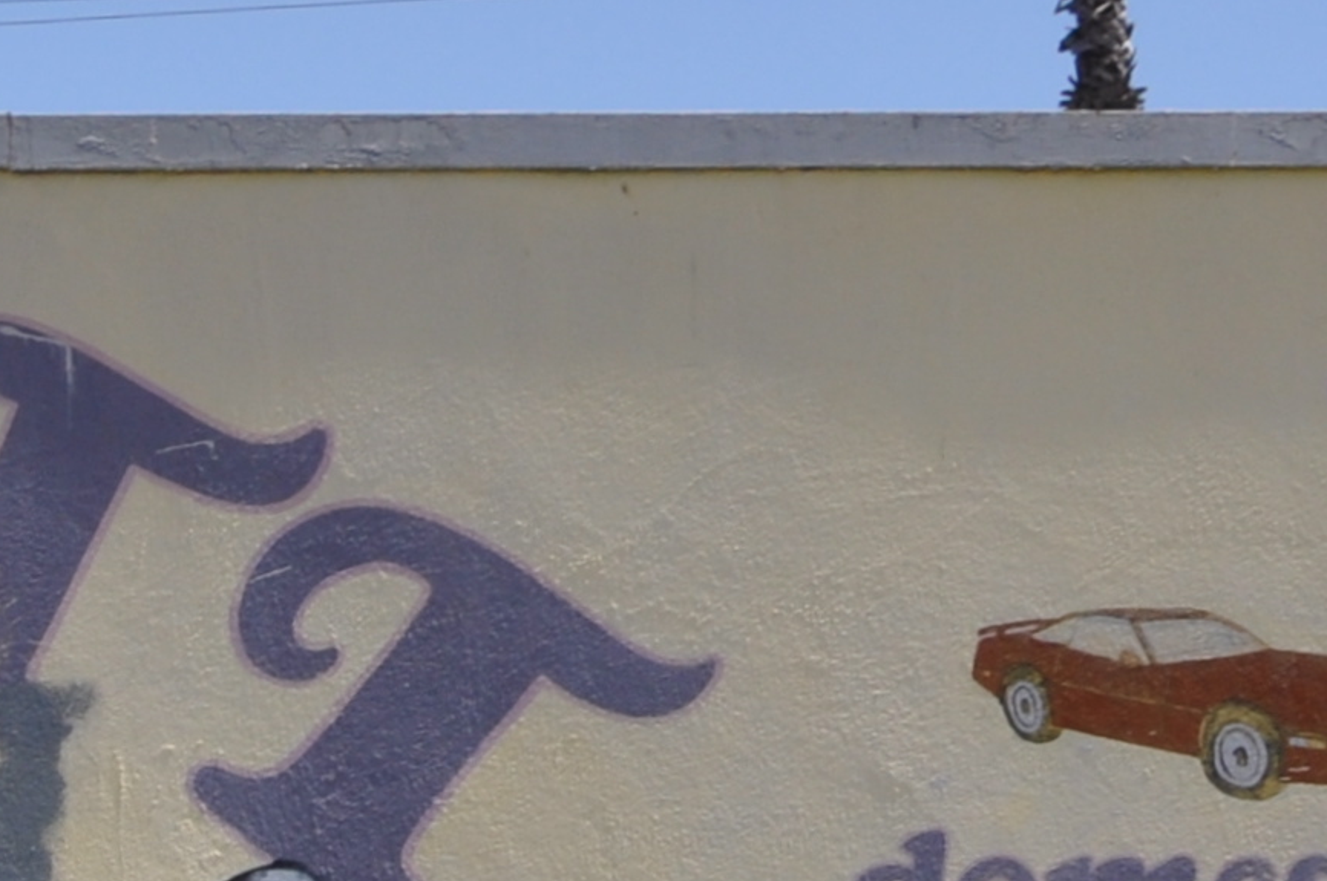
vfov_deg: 5.3
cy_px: 1930
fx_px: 9292
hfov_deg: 7.9
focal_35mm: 252
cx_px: -926
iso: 200
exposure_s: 1/400
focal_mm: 35
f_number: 10
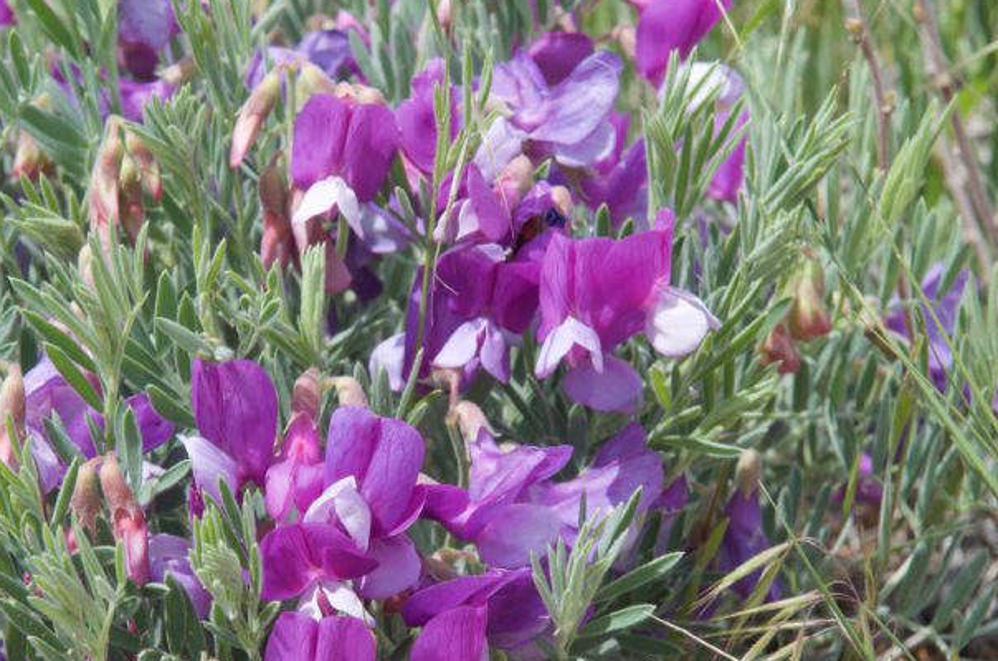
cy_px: 512
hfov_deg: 14.7
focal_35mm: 140
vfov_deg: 9.7
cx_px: 337
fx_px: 3869
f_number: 11
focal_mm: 55
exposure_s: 1/800
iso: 800
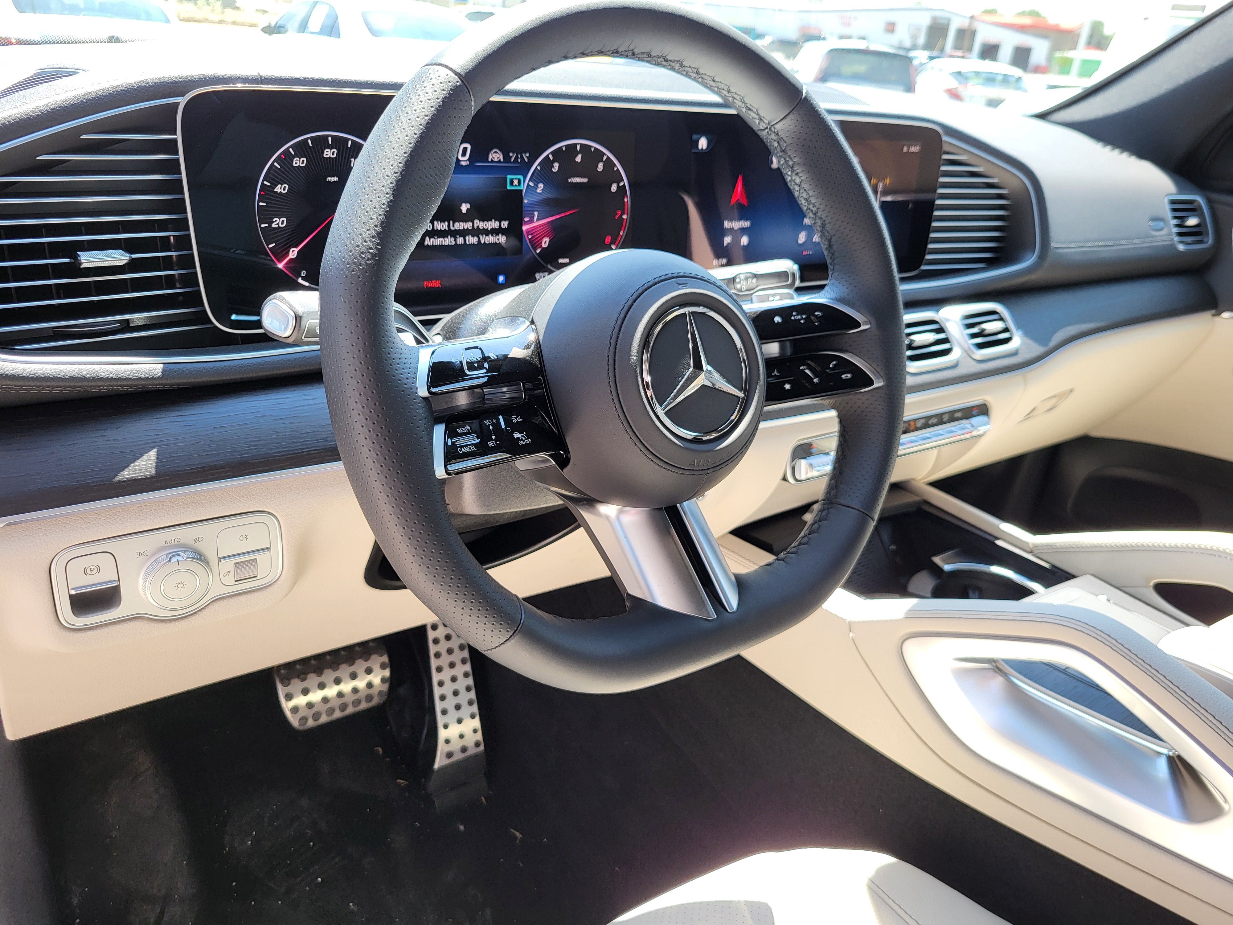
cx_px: 616
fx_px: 926
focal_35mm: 26
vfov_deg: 53.1
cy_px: 462
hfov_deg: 67.3
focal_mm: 5.4
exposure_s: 1/209
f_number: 1.8
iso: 40
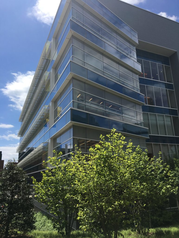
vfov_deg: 61.7
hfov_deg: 48.2
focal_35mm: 29
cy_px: 119
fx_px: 200
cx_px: 90
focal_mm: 4.15
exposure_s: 1/1972
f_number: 2.2
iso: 25
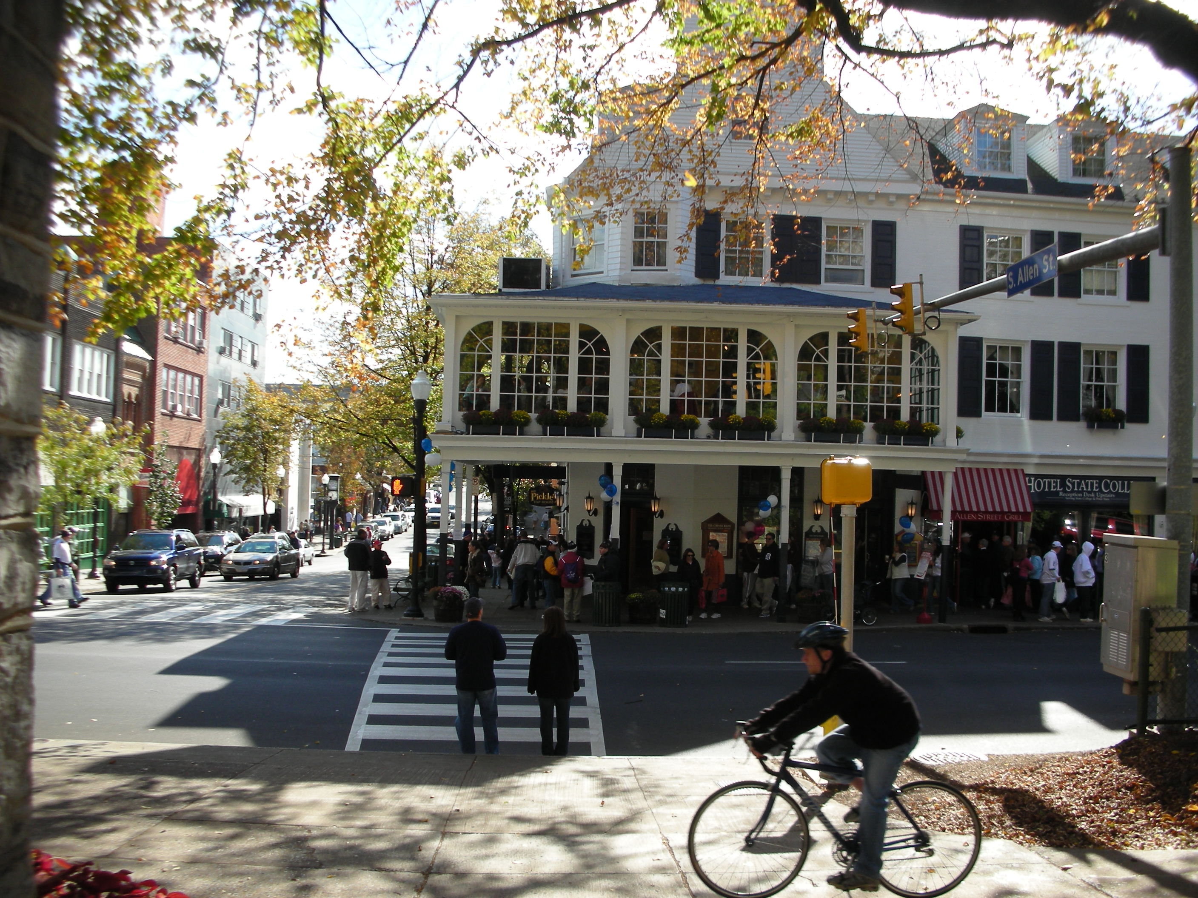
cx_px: 599
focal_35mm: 35
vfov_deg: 40.7
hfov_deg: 52.6
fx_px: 1211
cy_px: 449
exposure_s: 1/257
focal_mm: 5.8
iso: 50
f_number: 3
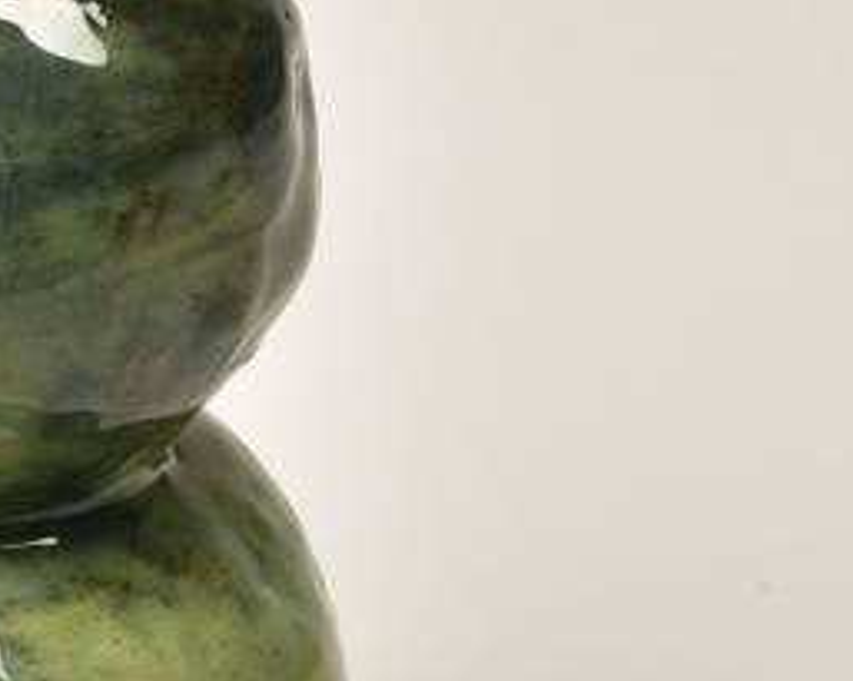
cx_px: -86
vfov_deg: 2.9
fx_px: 13264
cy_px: -405
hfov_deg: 3.7
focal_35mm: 526
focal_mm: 120
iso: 100
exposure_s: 1/50
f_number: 20
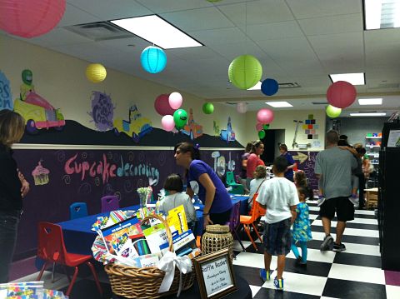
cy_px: 150
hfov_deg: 52.7
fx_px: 404
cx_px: 200
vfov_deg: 40.6
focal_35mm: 35
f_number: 2.8
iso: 160
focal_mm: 3.85
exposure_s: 1/15
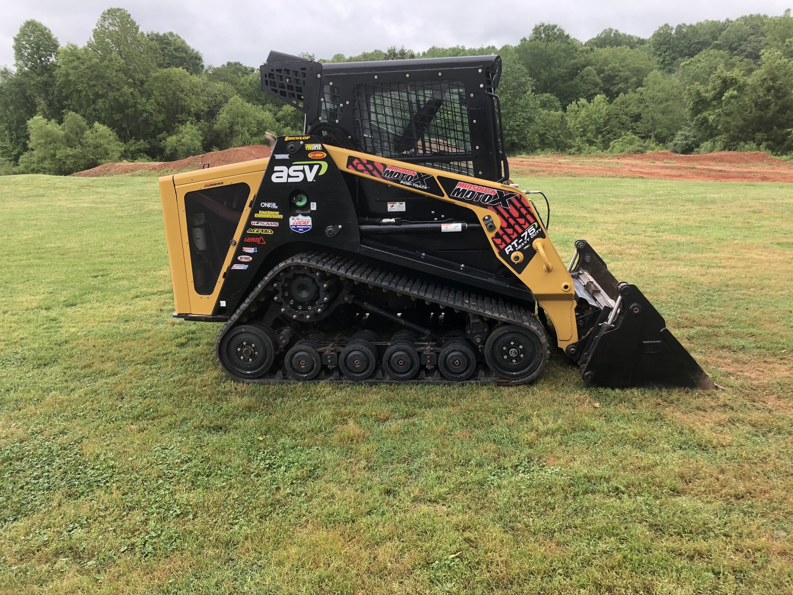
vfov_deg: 49.7
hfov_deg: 63.4
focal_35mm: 28
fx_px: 641
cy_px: 298
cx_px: 396
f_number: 1.8
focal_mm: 4
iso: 20
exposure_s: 1/353
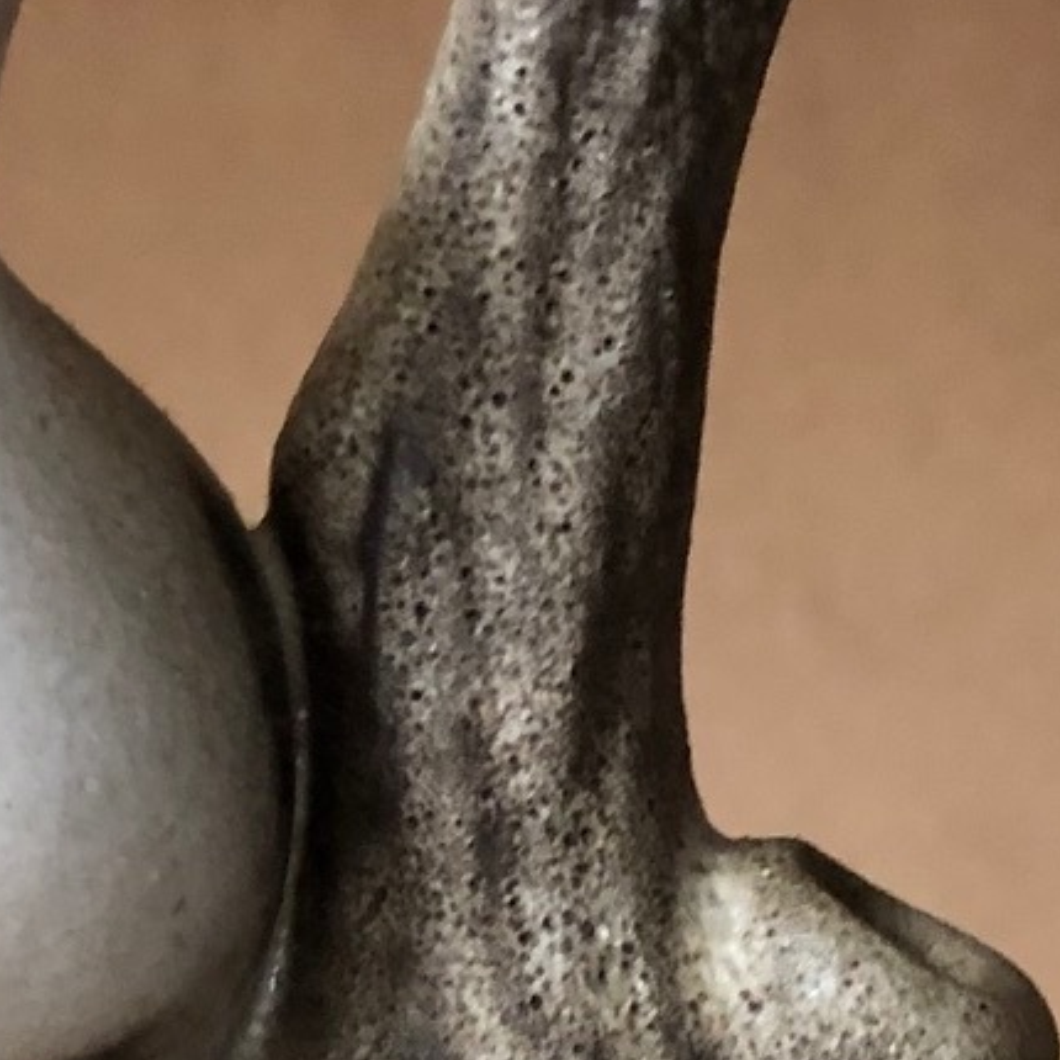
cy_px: 1087
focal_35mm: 116
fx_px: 4019
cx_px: 685
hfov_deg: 15.0
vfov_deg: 14.8
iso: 80
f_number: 1.8
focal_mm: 3.99
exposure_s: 1/6
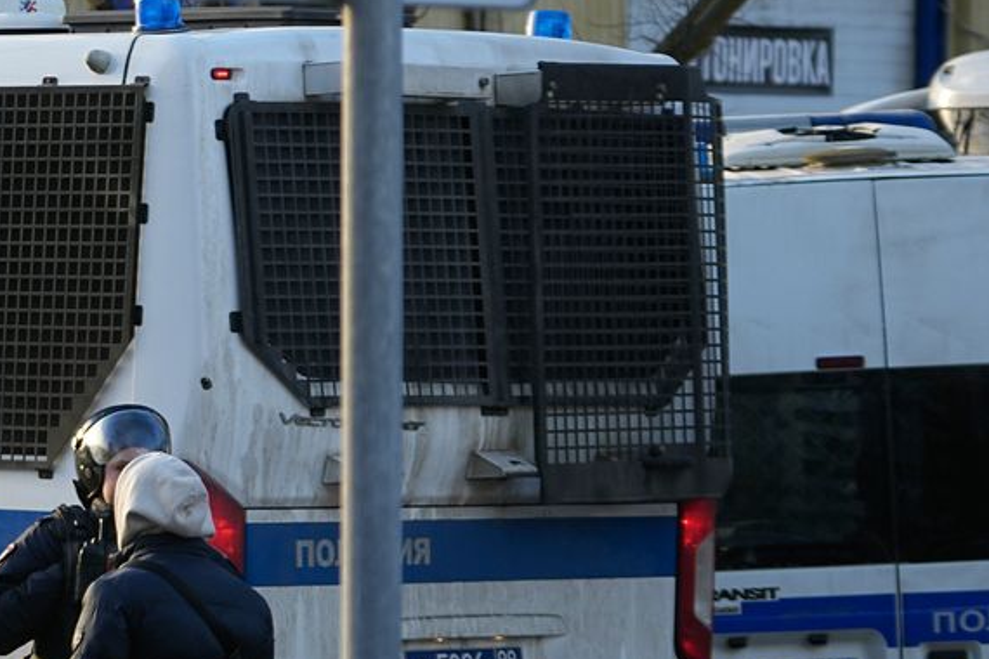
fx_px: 7802
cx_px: -659
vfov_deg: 4.8
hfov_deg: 7.1
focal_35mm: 284
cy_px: 313
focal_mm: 79
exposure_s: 1/400
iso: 200
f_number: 2.8
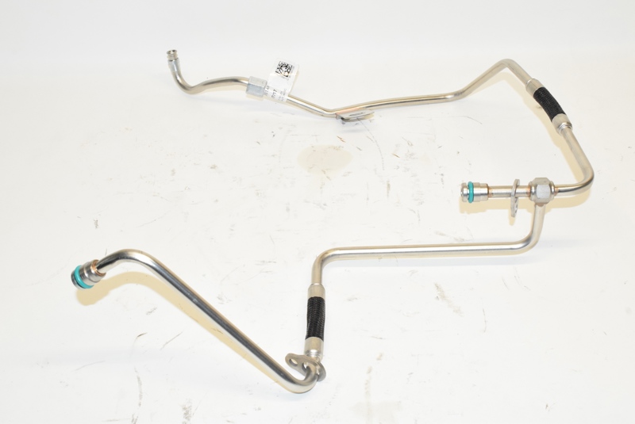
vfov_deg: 25.8
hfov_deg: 37.8
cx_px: 318
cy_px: 212
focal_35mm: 52
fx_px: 927
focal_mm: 35
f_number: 18
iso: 3200
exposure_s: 1/200
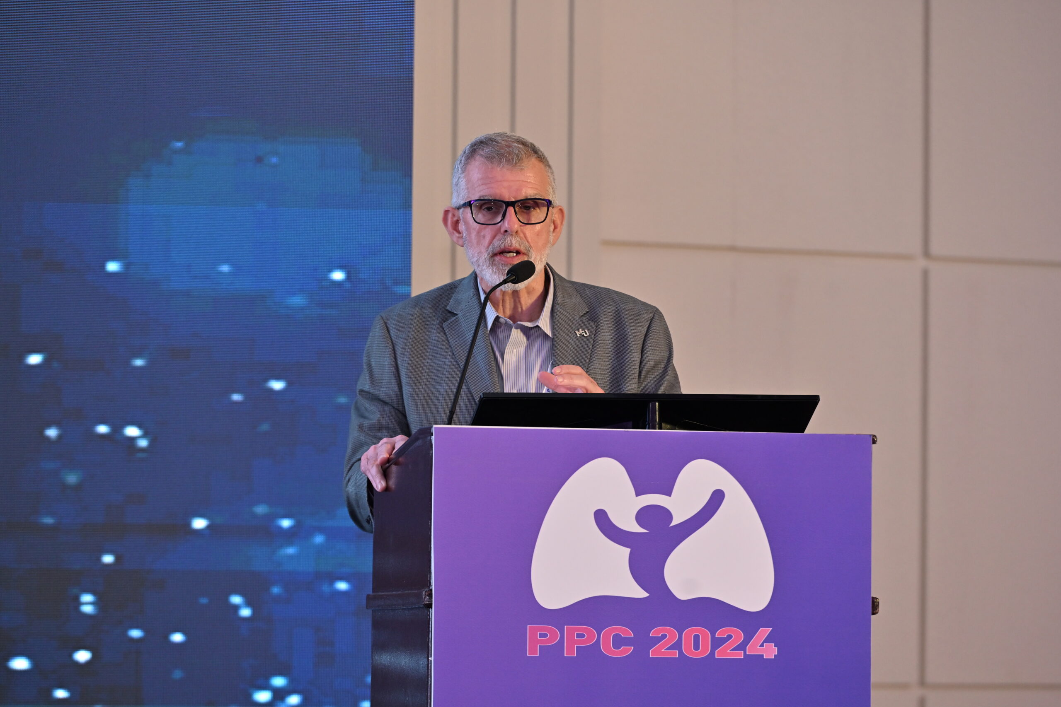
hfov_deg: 10.3
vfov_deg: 6.9
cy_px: 354
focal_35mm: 200
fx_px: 5894
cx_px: 530
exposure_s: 1/125
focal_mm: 200
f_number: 4.5
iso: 1600
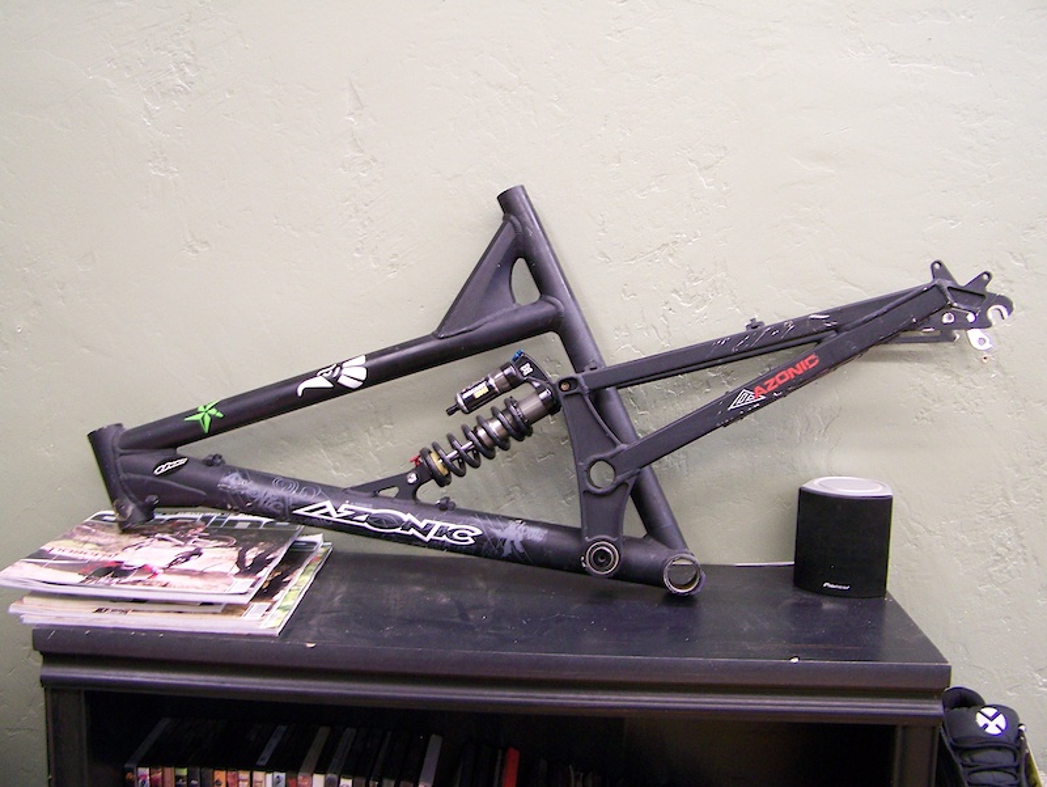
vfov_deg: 37.8
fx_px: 1150
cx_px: 524
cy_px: 394
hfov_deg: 49.0
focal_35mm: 38
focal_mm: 6.3
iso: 160
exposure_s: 1/15
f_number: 2.8
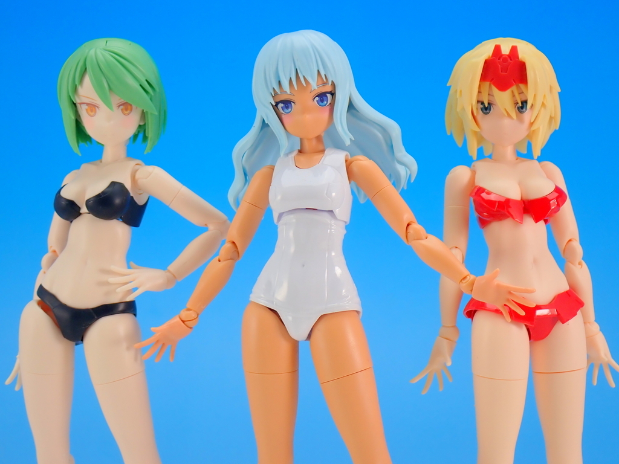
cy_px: 232
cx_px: 310
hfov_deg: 20.9
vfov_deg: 15.7
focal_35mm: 94
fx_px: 1681
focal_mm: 16.79
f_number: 4.7
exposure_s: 1/13
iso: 100
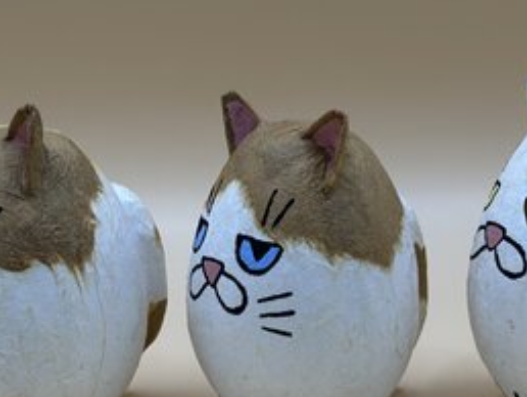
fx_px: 1813
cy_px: 319
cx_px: 221
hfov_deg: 16.5
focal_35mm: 119
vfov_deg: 12.4
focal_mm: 6.86
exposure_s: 1/328
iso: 80
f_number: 1.78
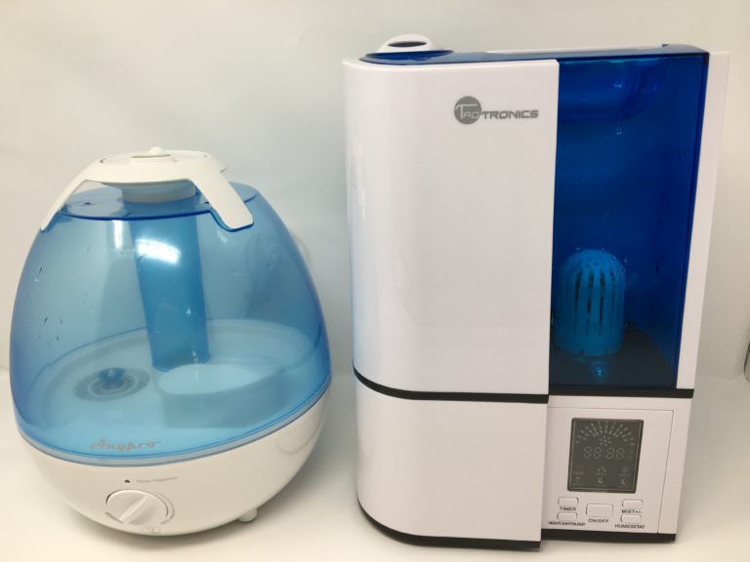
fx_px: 628
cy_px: 281
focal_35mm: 29
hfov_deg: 61.7
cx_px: 375
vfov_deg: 48.2
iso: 32
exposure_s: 1/120
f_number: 2.2
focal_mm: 4.15
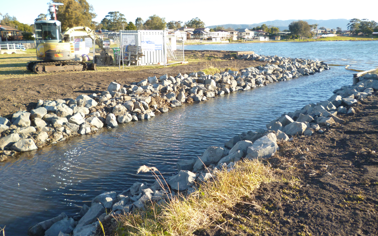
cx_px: 188
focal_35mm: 30
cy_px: 115
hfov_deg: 62.9
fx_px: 309
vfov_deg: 41.8
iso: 100
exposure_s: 1/200
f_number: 3.1
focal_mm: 5
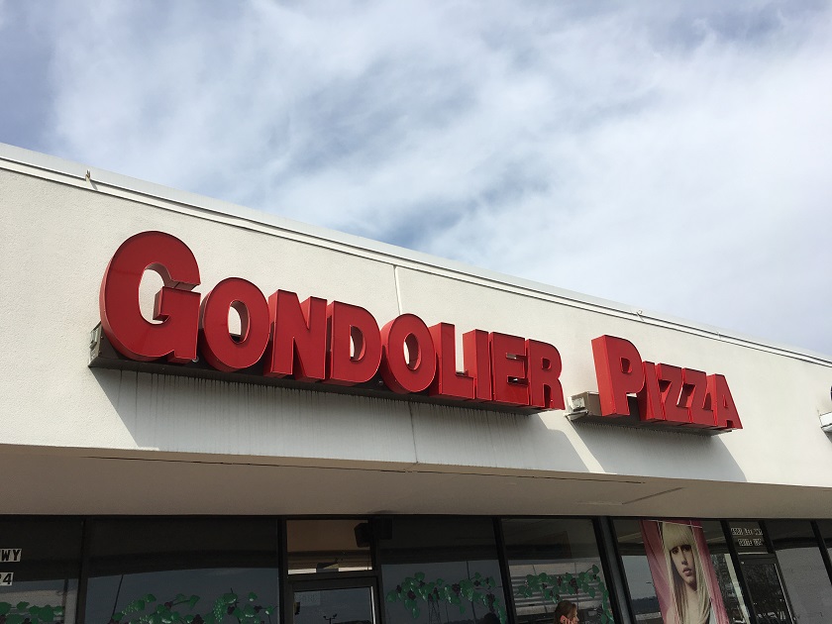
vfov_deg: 48.2
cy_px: 312
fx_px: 697
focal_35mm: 29
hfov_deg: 61.7
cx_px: 416
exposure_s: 1/2481
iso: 25
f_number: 2.2
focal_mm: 4.15
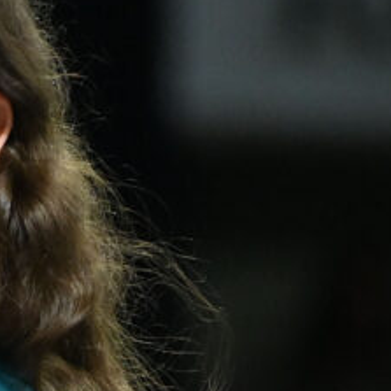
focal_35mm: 1056
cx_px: -733
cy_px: 468
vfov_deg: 1.7
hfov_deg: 1.7
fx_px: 13495
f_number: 4
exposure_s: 1/2500
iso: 8000
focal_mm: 180
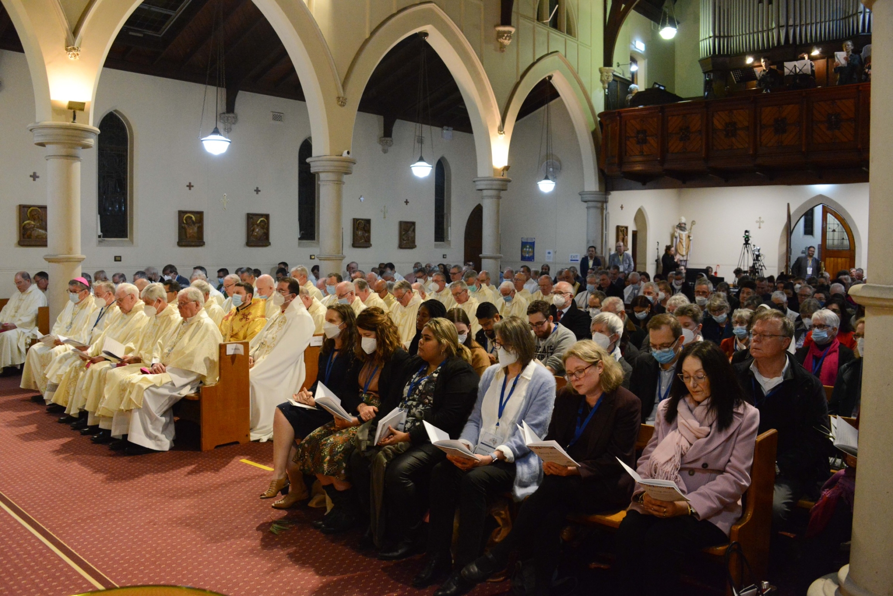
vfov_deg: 46.4
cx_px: 446
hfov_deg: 65.5
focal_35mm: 28
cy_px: 298
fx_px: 695
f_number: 5.6
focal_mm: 28
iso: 6400
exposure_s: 1/100
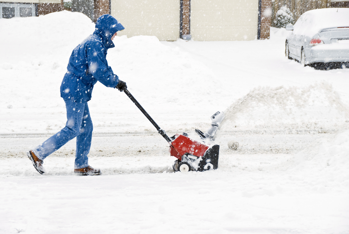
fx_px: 1165
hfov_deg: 17.0
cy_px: 117
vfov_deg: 11.5
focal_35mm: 120
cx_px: 174
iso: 200
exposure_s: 1/200
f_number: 8
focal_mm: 80
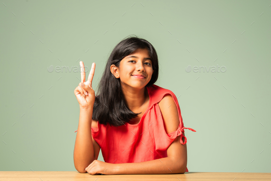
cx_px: 136
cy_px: 90
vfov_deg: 13.4
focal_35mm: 102
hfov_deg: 20.0
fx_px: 768
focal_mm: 102
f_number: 7.1
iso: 100
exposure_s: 1/125
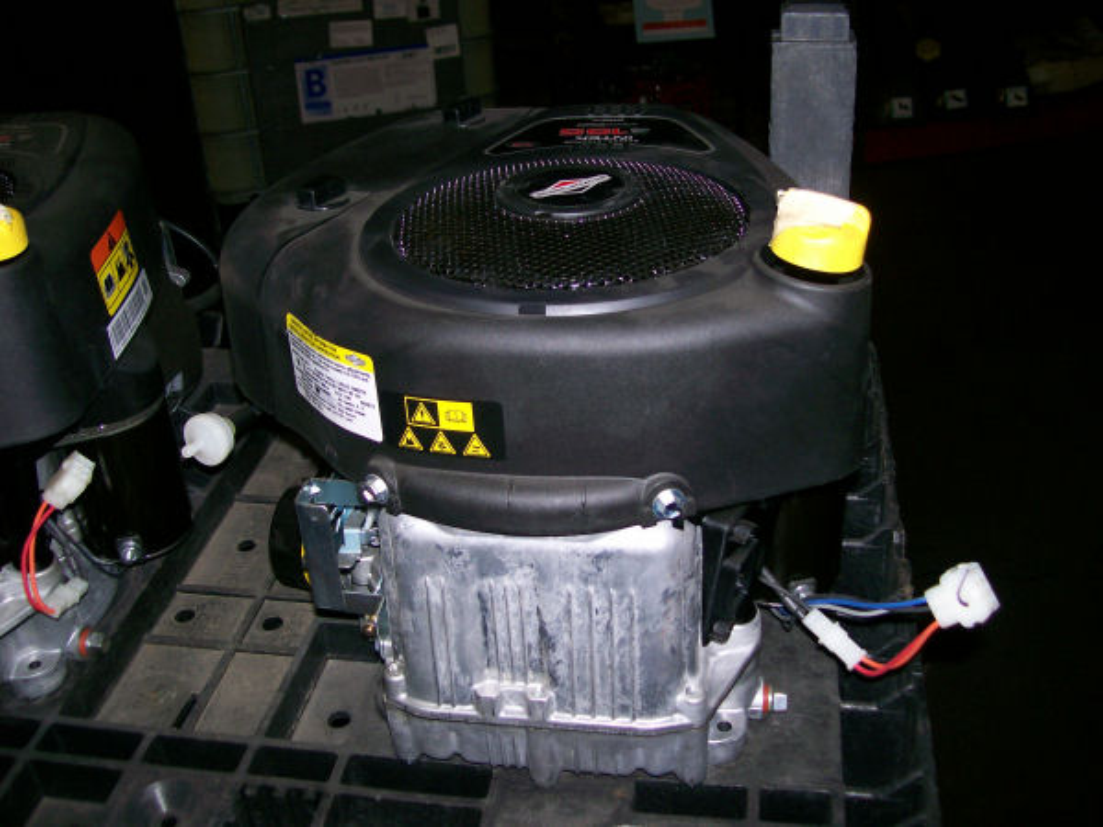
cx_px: 552
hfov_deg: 51.4
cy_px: 414
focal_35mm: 36
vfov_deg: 39.7
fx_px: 1147
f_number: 2.7
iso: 80
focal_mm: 6
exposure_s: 1/64
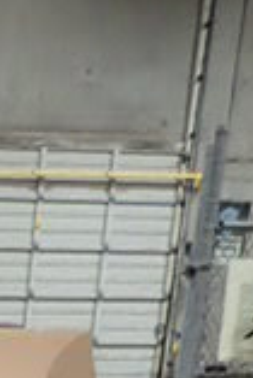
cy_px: 708
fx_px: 1115
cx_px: -277
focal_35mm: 106
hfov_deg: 11.5
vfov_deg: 15.9
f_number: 2
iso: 500
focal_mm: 4.5
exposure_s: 1/30
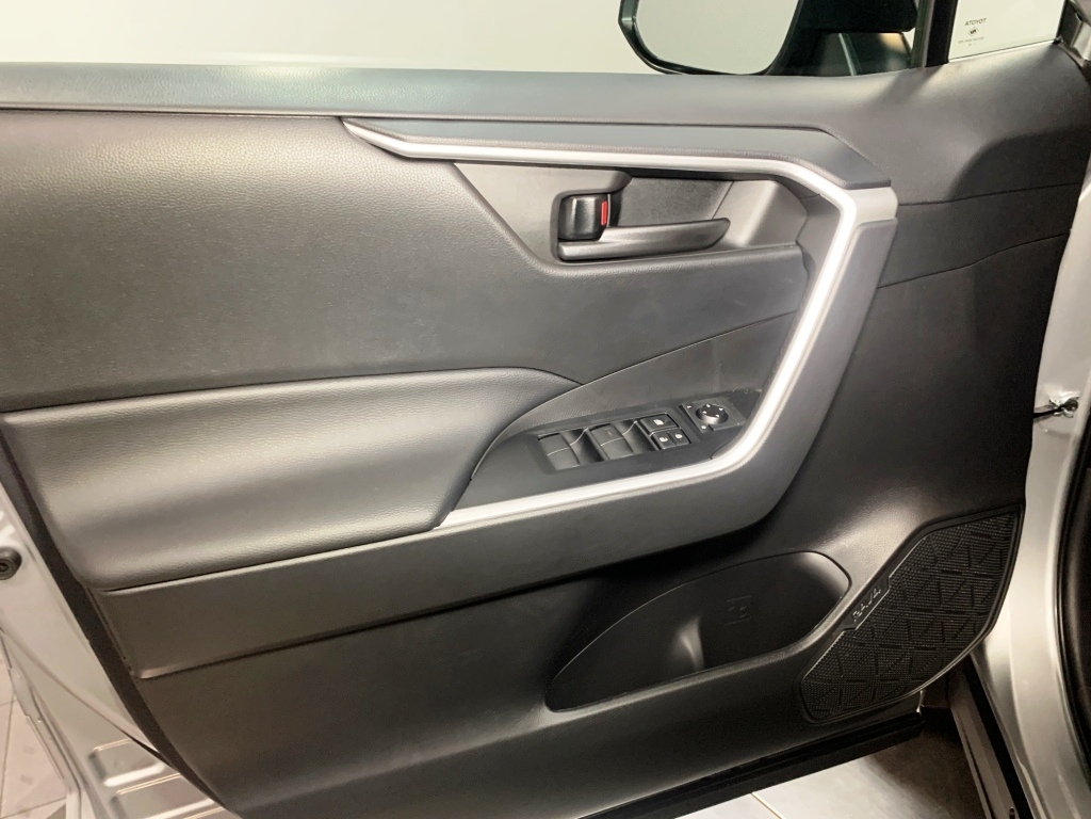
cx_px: 546
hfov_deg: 67.3
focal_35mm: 26
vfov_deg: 53.1
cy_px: 410
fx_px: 819
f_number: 1.8
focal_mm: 4.25
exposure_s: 1/40
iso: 320
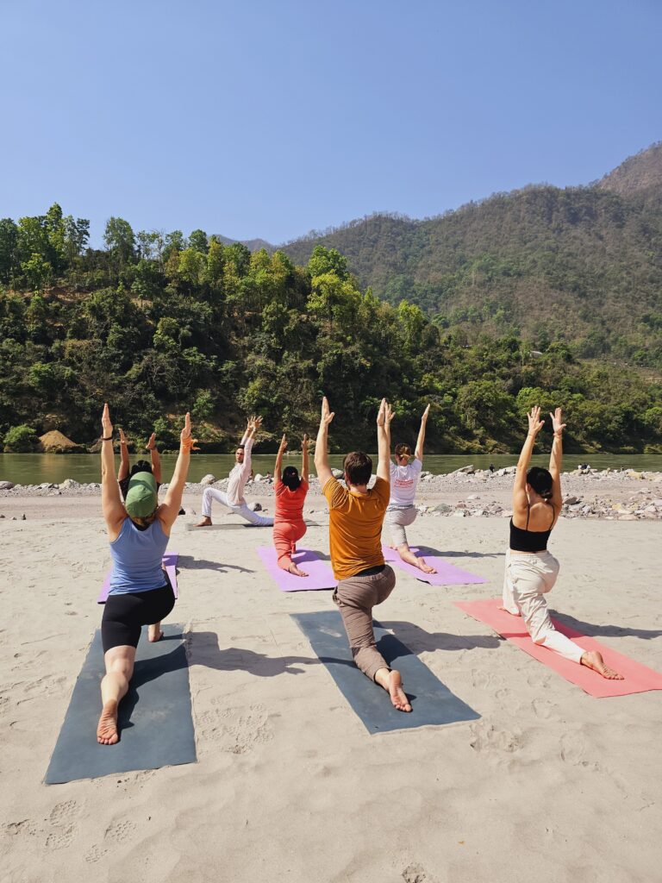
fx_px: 586
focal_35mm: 23
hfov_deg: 58.9
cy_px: 442
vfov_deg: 73.9
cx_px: 331
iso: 10
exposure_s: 1/848
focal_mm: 6.3
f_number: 1.7
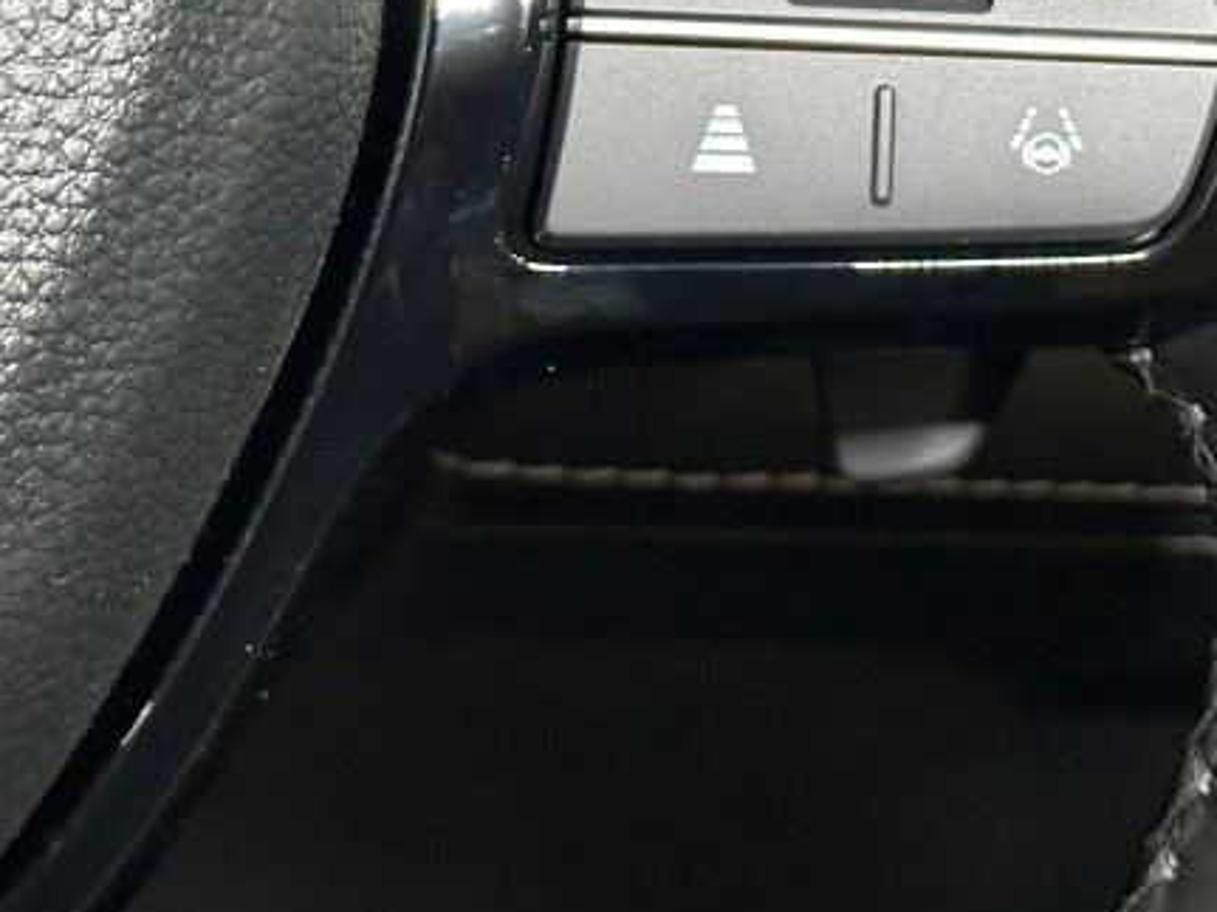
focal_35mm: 114
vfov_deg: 12.7
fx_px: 4007
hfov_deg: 17.2
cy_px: -107
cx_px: 810
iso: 500
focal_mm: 6.86
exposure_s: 1/40
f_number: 1.78
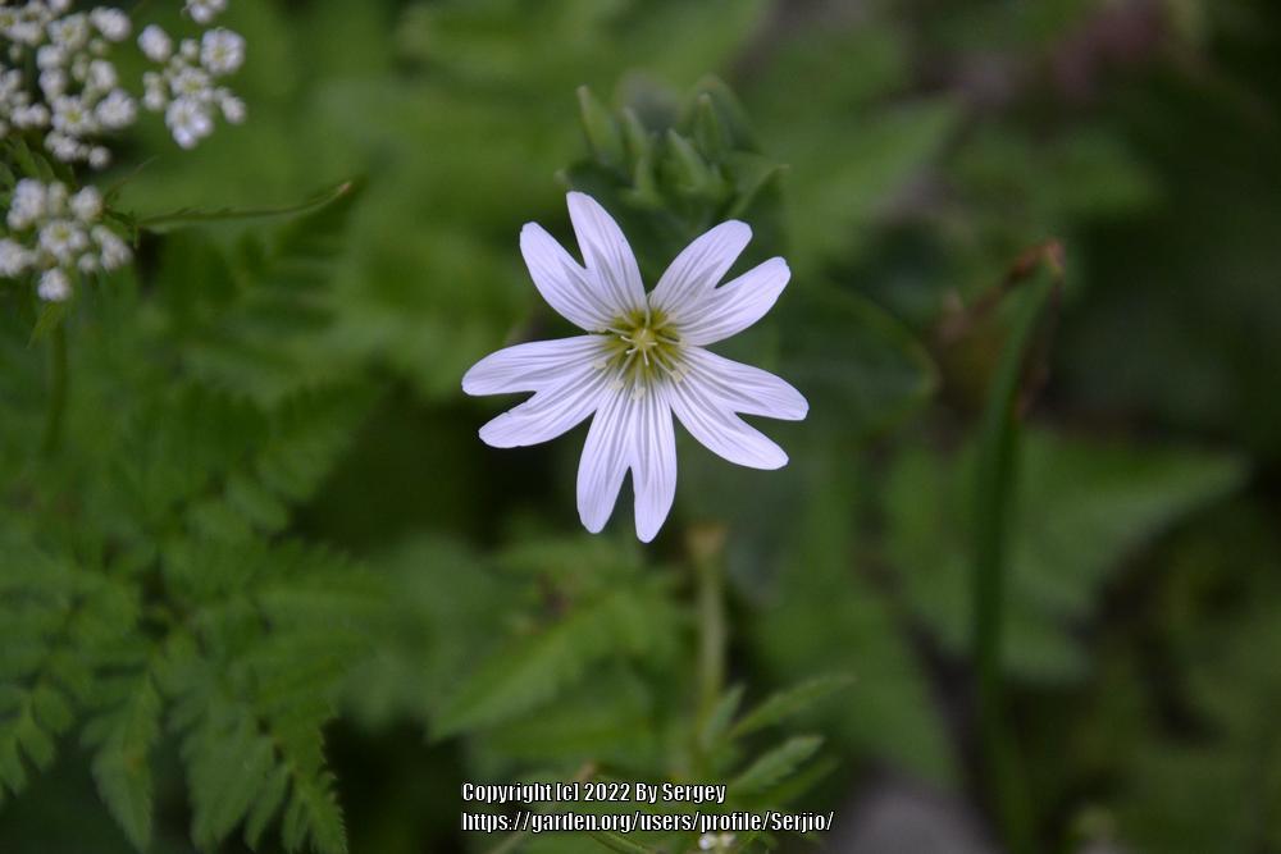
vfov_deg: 8.7
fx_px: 5605
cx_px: 640
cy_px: 427
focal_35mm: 158
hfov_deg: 13.0
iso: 800
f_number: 5.6
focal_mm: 105
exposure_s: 1/1000
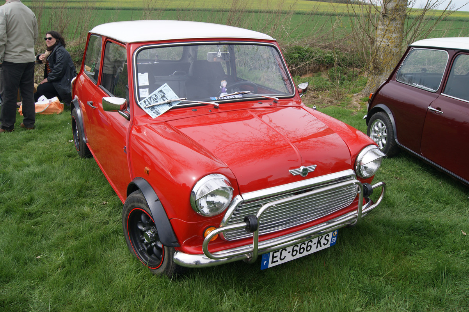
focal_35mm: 30
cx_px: 234
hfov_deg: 62.0
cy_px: 156
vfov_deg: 43.6
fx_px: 391
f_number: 10
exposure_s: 1/100
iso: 100
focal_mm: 20
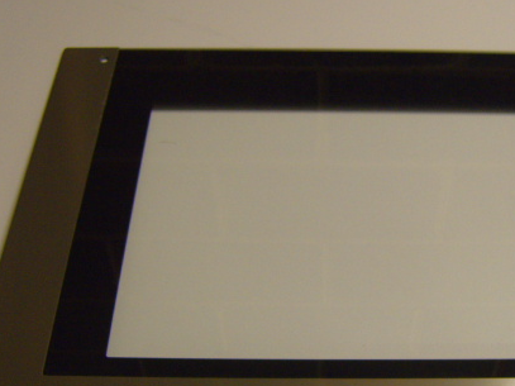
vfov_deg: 26.4
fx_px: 818
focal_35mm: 55
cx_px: 340
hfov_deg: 34.6
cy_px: 252
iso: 200
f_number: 2.8
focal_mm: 7.4
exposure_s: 1/20
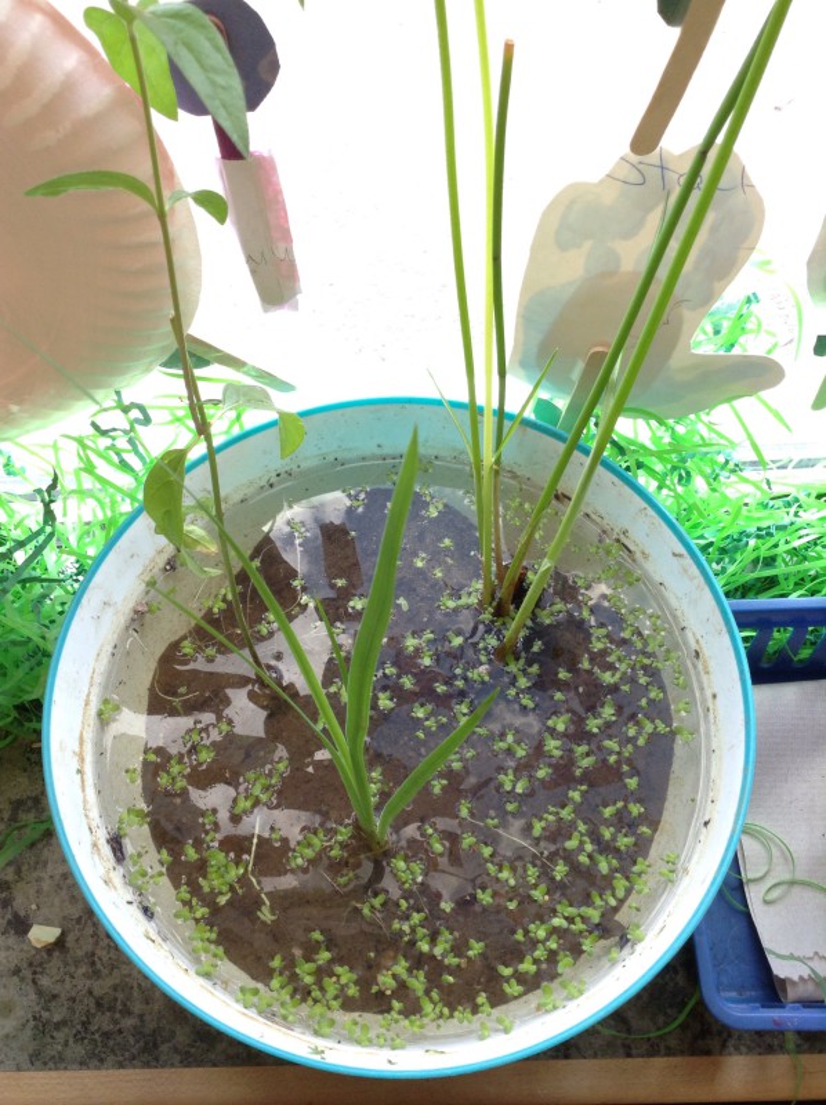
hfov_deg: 42.9
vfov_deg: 55.4
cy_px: 552
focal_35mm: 33
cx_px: 413
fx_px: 1052
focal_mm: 3.3
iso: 40
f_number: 2.4
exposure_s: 1/24
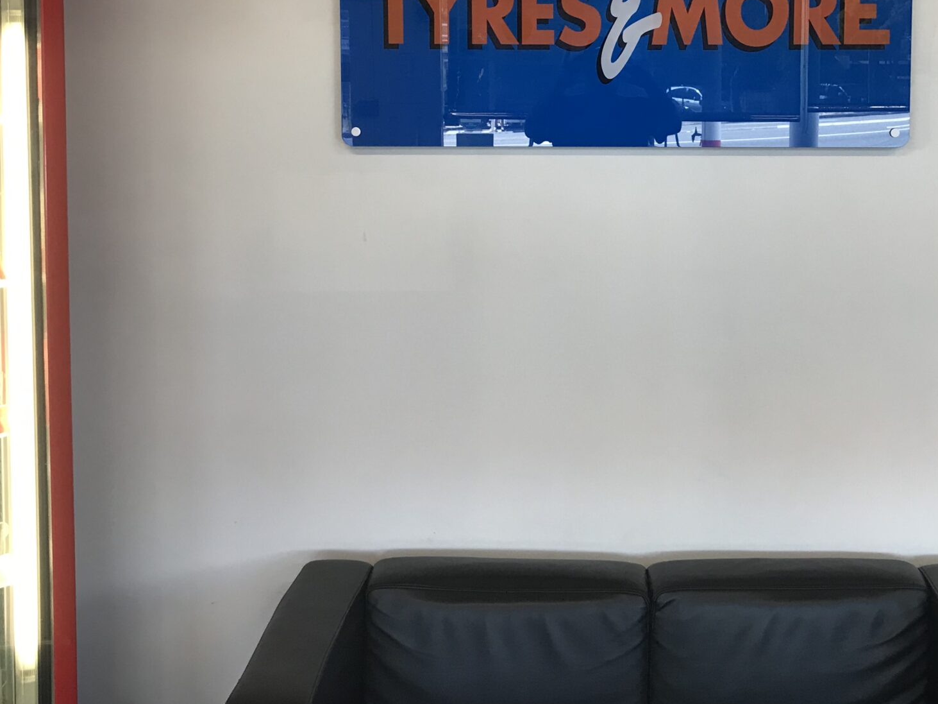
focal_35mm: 49
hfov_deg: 38.6
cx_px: 595
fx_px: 1328
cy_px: 169
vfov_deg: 29.2
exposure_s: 1/33
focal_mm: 3.99
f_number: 1.8
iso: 25
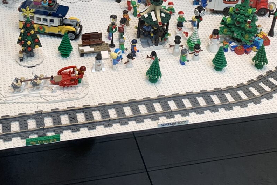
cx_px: 116
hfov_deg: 28.8
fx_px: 538
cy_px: -7
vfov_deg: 18.8
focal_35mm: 70
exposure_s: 1/120
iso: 32
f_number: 1.8
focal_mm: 4.25
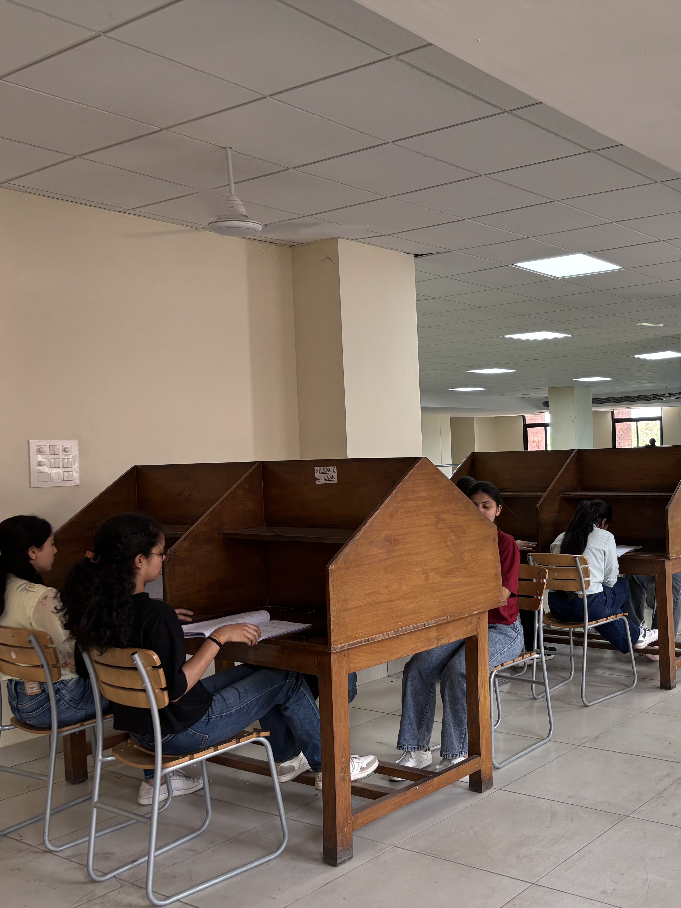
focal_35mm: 35
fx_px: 918
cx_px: 600
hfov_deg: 38.2
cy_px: 455
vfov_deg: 52.6
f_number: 1.6
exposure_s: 1/100
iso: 64
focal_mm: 5.96
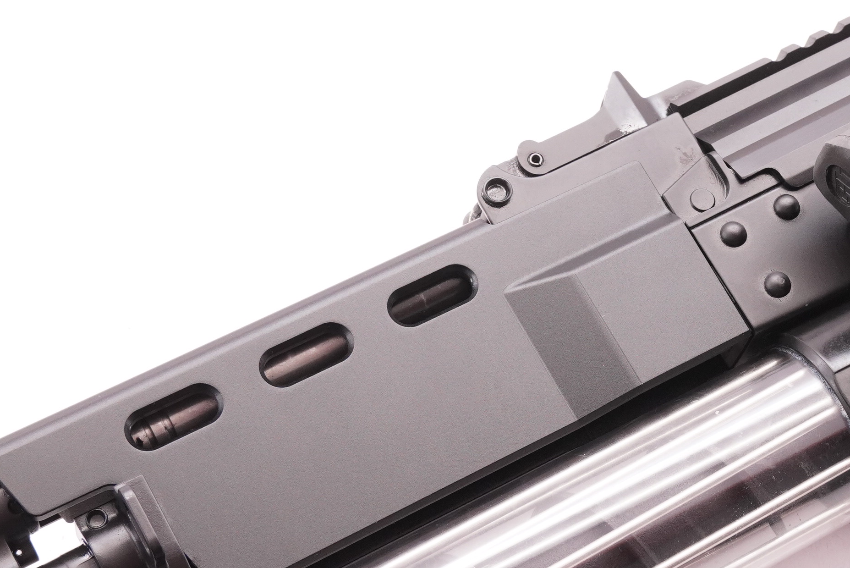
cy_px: 344
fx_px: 2268
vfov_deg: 14.3
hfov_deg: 21.0
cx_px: 681
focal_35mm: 96
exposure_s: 1/125
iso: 1000
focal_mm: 28
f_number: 5.6
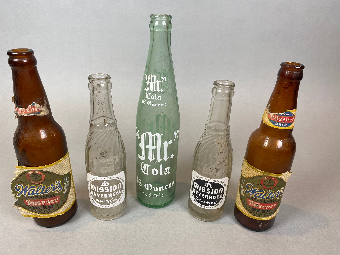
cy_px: 128
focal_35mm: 26
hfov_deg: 67.3
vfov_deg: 53.1
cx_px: 170
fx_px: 255
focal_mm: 4.25
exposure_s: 1/120
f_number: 1.8
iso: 100
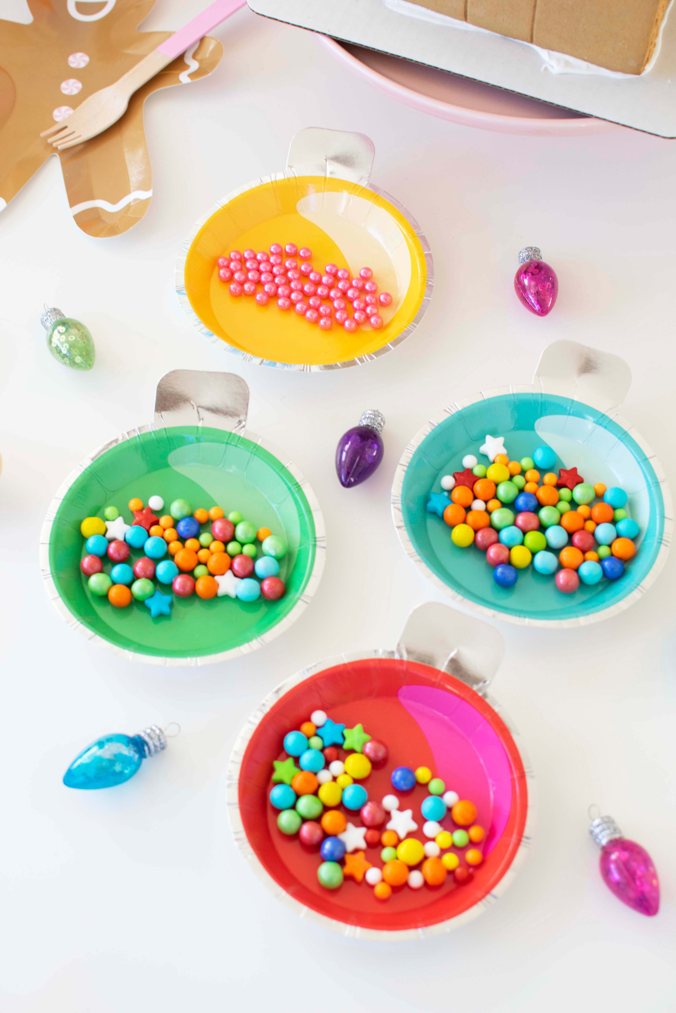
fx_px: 1479
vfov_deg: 37.9
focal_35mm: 52
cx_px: 338
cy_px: 506
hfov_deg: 25.8
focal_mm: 35
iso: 200
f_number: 4
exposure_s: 1/40
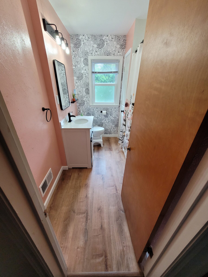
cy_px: 138
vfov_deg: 106.2
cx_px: 104
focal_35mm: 13
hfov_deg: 89.9
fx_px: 104
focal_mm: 1.74
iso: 160
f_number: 2.2
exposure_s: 1/60
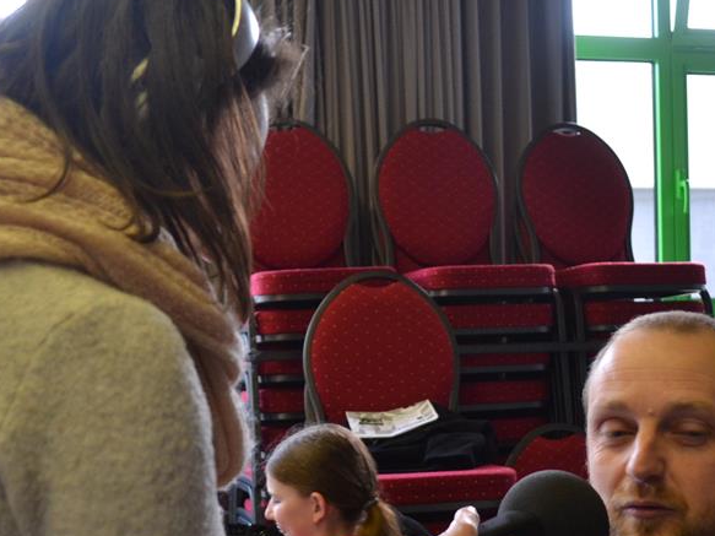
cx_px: 379
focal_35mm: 57
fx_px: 1177
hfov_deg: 33.8
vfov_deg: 25.3
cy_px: 412
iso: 560
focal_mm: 20
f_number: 3.8
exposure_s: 1/60
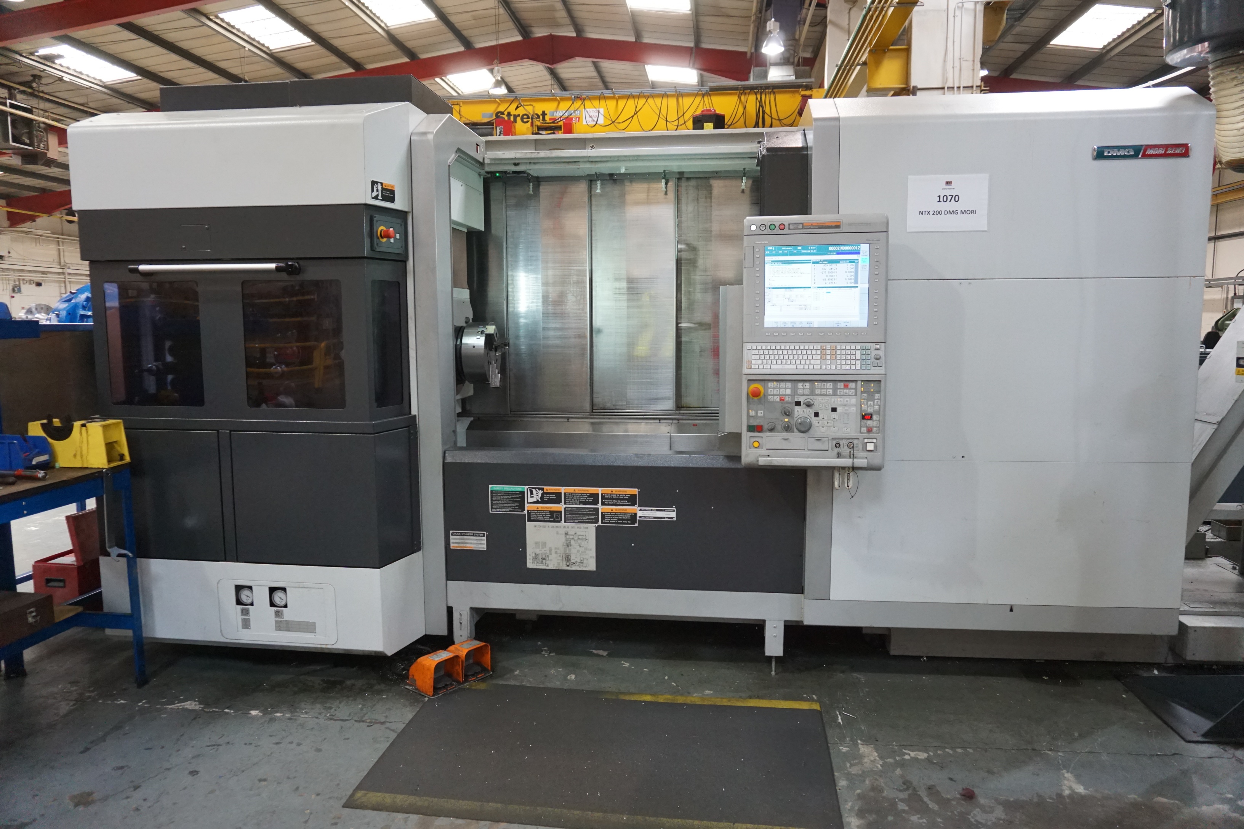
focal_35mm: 24
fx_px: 829
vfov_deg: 53.1
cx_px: 622
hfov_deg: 73.7
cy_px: 414
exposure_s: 1/160
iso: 1600
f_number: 4
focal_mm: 16
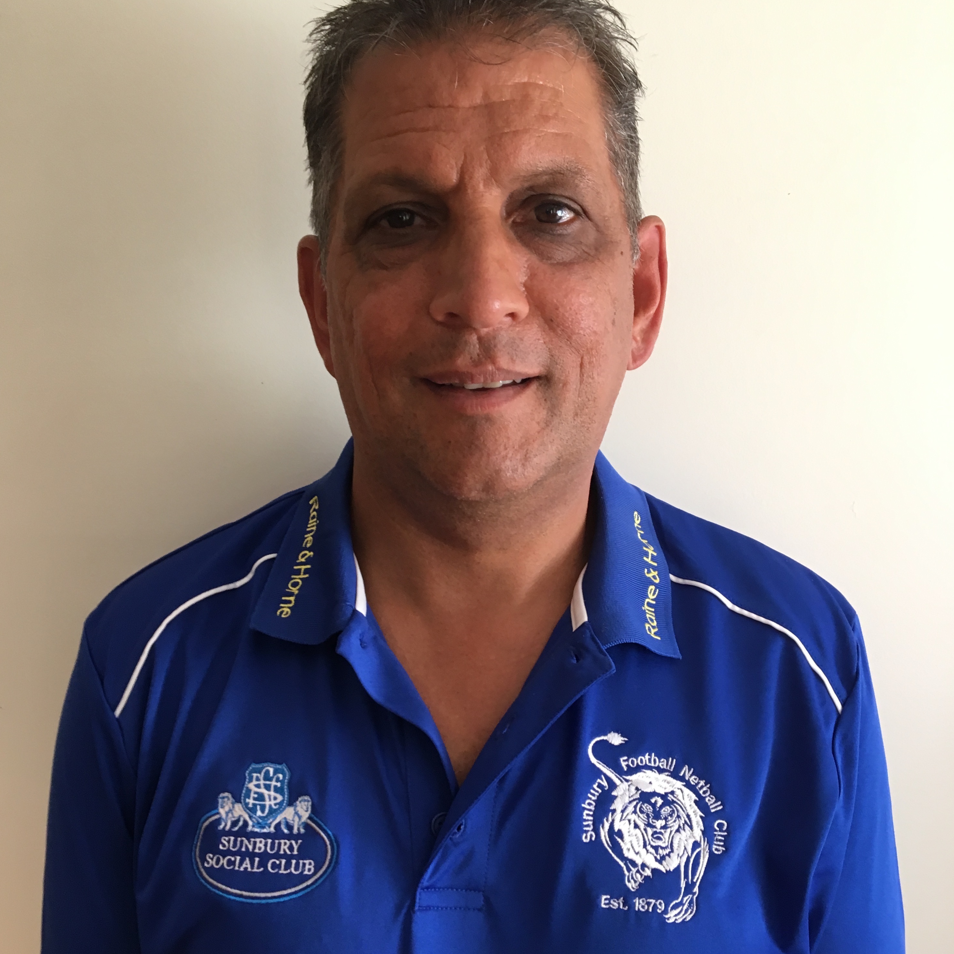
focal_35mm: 35
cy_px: 546
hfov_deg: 47.2
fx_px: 1091
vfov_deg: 47.1
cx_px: 476
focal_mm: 4.15
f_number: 2.2
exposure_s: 1/33
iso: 100
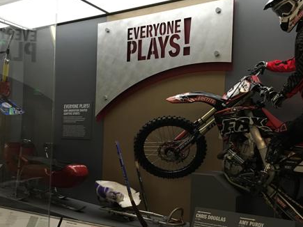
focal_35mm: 40
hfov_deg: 46.8
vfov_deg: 35.8
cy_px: 138
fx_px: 350
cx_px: 148
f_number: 2.2
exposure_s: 1/15
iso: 200
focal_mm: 4.15
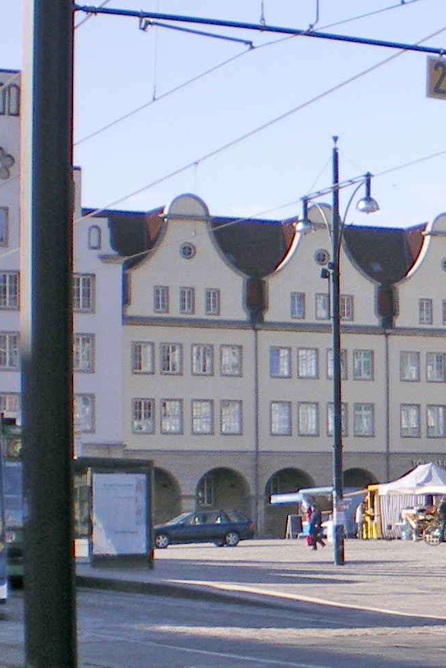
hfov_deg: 10.0
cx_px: 924
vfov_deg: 16.2
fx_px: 2340
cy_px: 501
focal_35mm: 126
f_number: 4.6
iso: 50
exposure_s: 1/250
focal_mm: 6.3
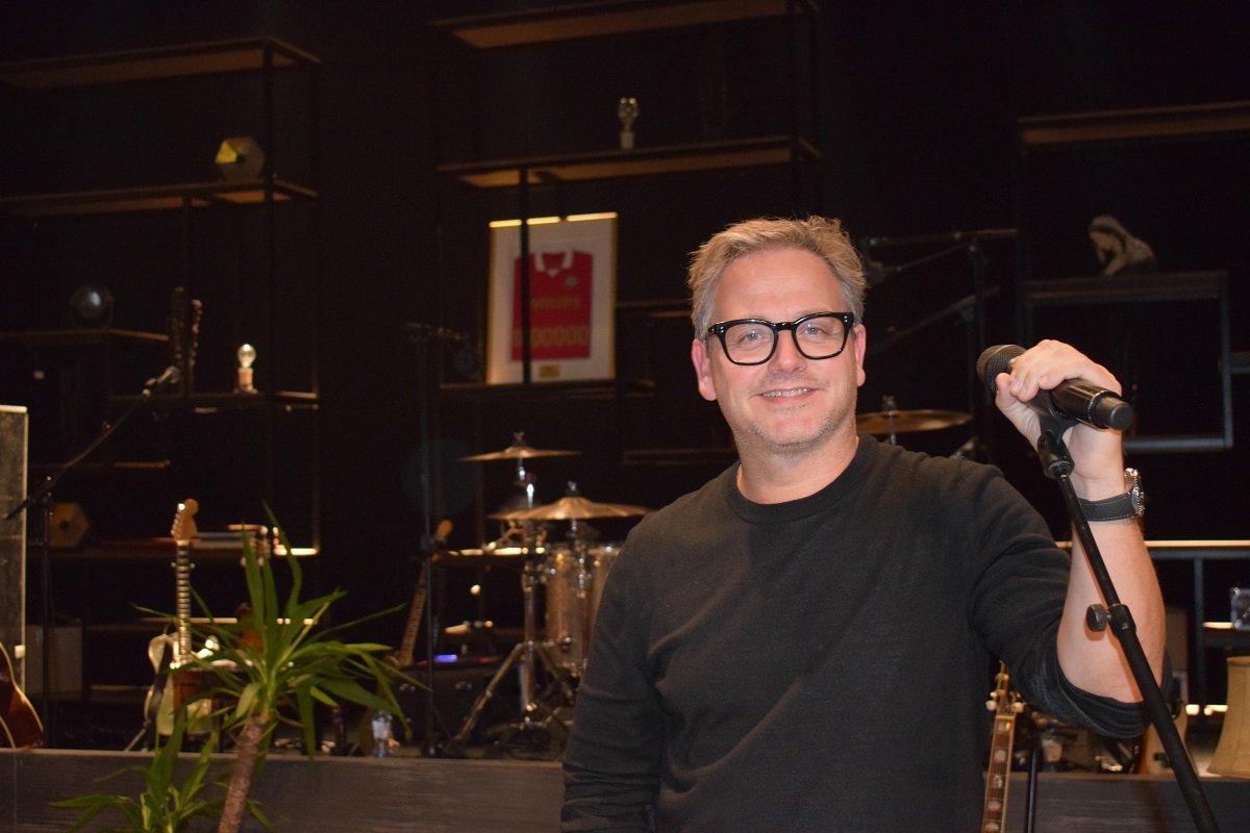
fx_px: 1771
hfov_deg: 38.9
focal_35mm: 51
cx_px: 625
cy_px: 416
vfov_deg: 26.5
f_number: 4.5
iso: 3200
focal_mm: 34
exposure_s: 1/60
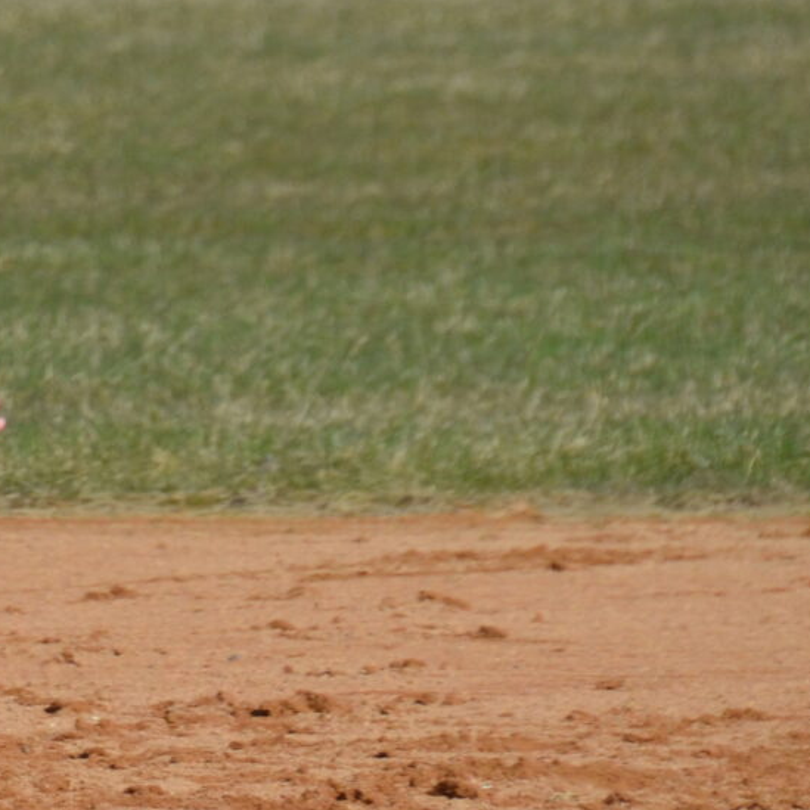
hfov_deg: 1.2
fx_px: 39287
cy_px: 387
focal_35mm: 1484
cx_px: -962
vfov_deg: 1.2
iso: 400
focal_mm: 250
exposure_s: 1/2000
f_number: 7.1
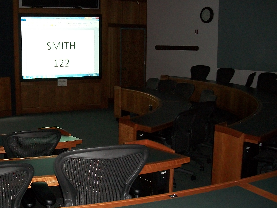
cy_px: 111
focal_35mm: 47
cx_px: 90
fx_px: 376
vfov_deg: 30.9
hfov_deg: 39.9
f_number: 2.9
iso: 240
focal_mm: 5.7
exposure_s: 1/30
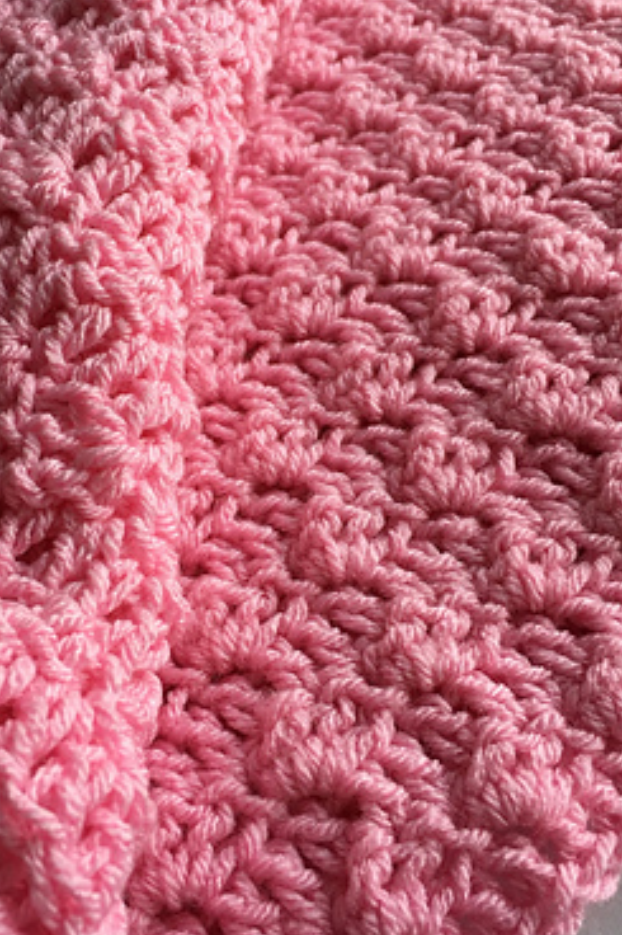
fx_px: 1064
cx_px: 232
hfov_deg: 32.4
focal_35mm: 41
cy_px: 434
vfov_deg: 47.4
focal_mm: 4.15
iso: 32
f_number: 2.2
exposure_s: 1/40
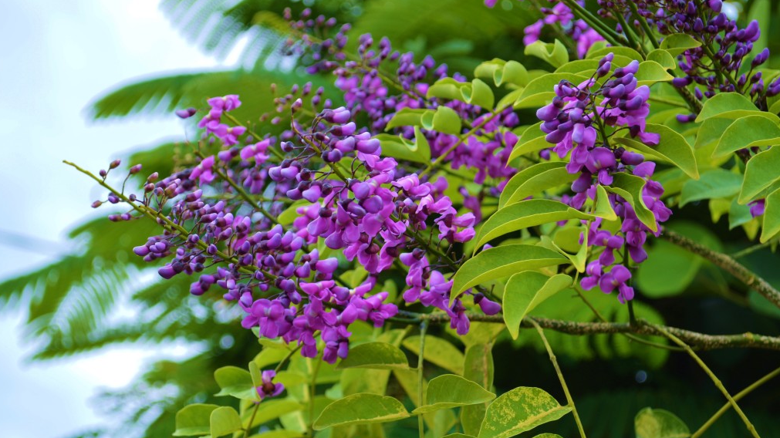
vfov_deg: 17.2
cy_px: 236
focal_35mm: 70
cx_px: 386
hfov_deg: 30.2
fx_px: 1447
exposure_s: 1/160
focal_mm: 44
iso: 100
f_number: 6.3
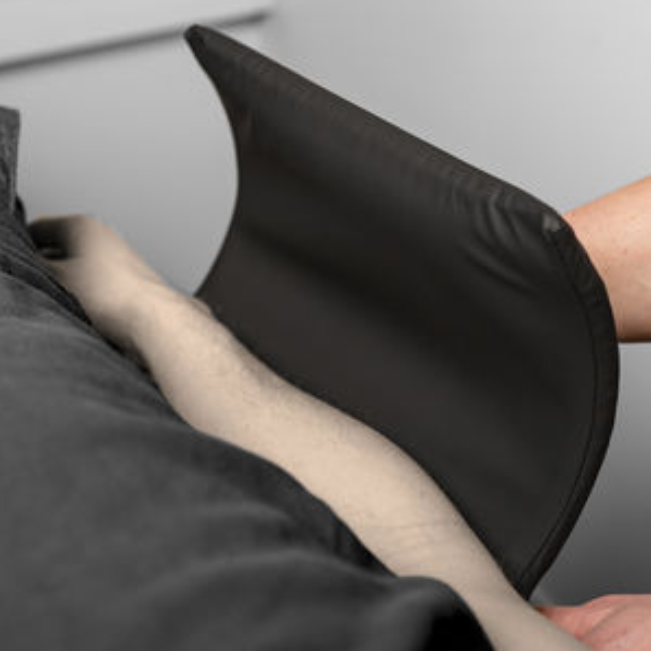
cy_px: 333
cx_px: 264
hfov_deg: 30.0
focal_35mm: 57
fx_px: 1213
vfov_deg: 30.0
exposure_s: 1/640
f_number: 4.5
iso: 200
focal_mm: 40
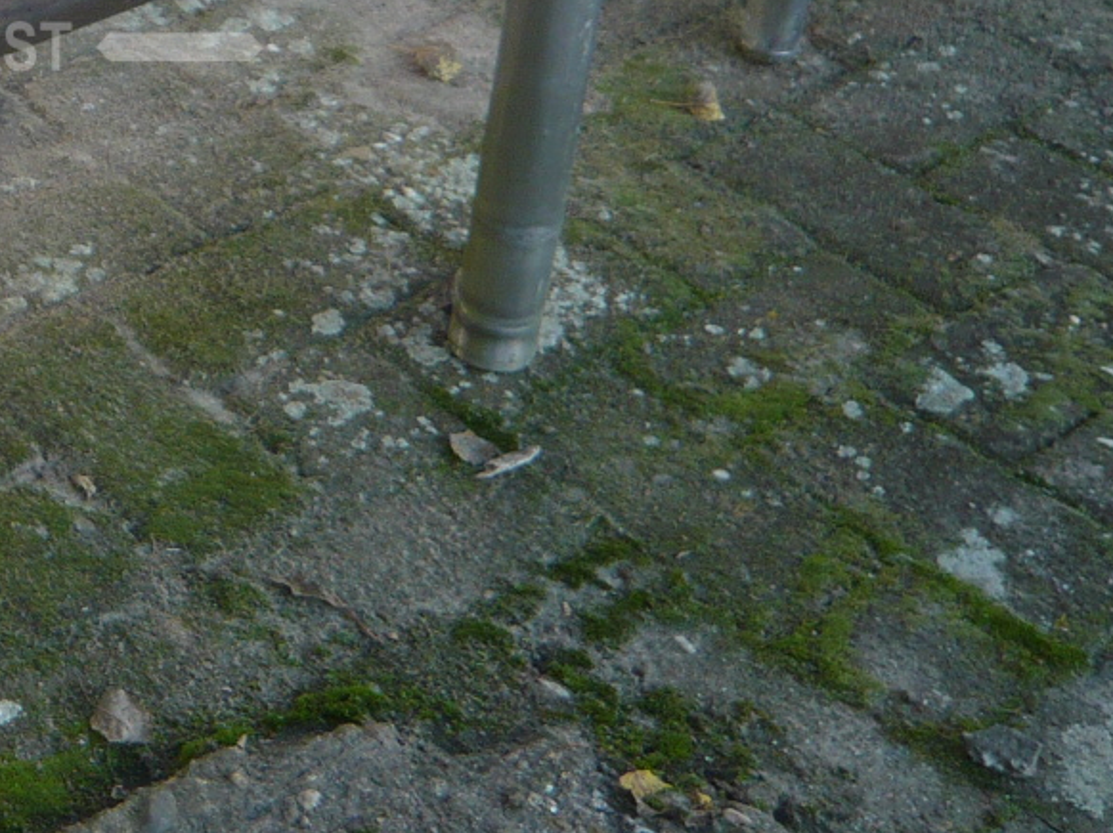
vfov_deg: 18.4
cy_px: -99
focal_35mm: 77
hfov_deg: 23.6
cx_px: -142
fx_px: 2475
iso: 100
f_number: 2.8
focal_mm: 4.6
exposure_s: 1/250
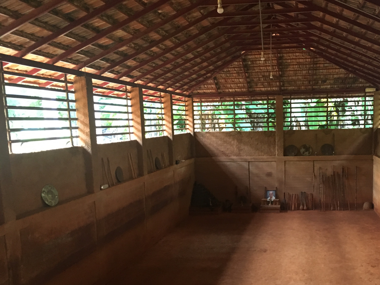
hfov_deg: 61.7
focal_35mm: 29
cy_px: 142
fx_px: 318
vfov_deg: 48.2
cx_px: 190
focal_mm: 4.15
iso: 200
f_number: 2.2
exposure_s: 1/17
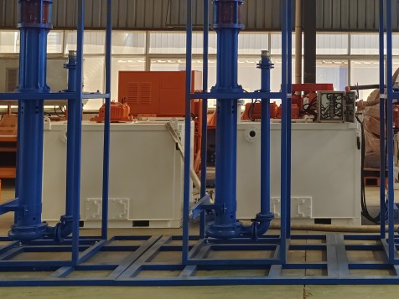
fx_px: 669
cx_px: 326
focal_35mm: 58
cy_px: 44
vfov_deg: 24.7
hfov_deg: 32.2
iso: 194
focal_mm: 5.56
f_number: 1.88
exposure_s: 1/100
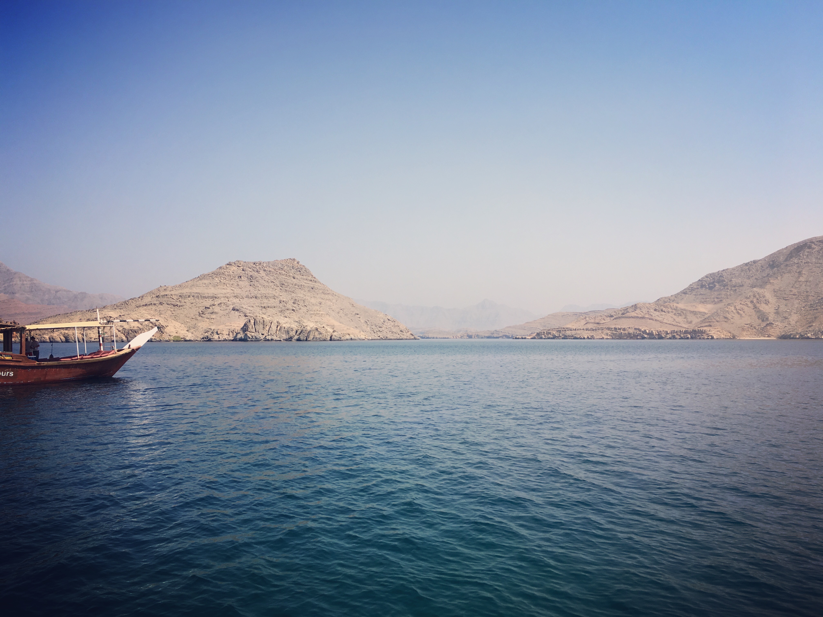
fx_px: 689
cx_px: 412
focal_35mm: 29
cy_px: 308
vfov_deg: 48.2
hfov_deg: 61.7
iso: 25
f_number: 2.2
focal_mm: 4.15
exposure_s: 1/1832
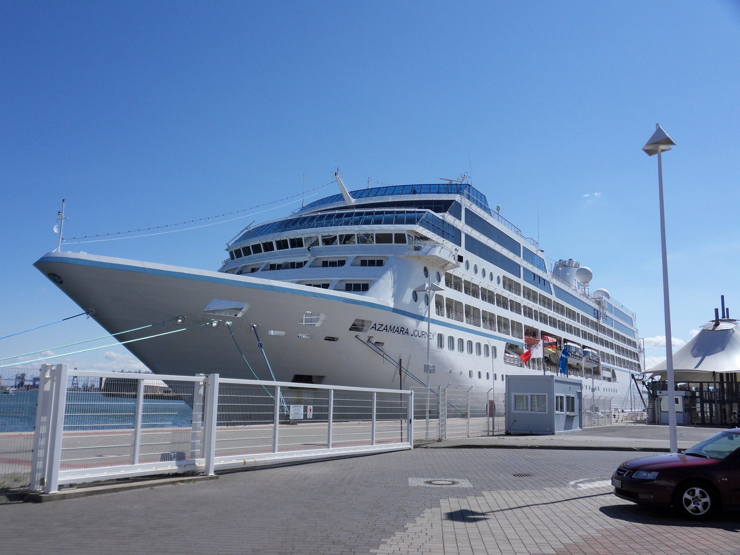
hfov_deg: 56.8
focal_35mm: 32
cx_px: 370
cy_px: 278
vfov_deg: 44.2
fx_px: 684
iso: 80
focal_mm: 5.6
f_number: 8.2
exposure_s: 1/250
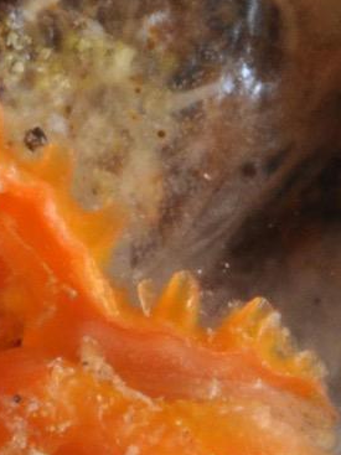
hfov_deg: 6.2
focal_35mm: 236
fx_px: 3102
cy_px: 404
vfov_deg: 8.4
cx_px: -210
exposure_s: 1/60
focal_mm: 60
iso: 400
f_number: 36
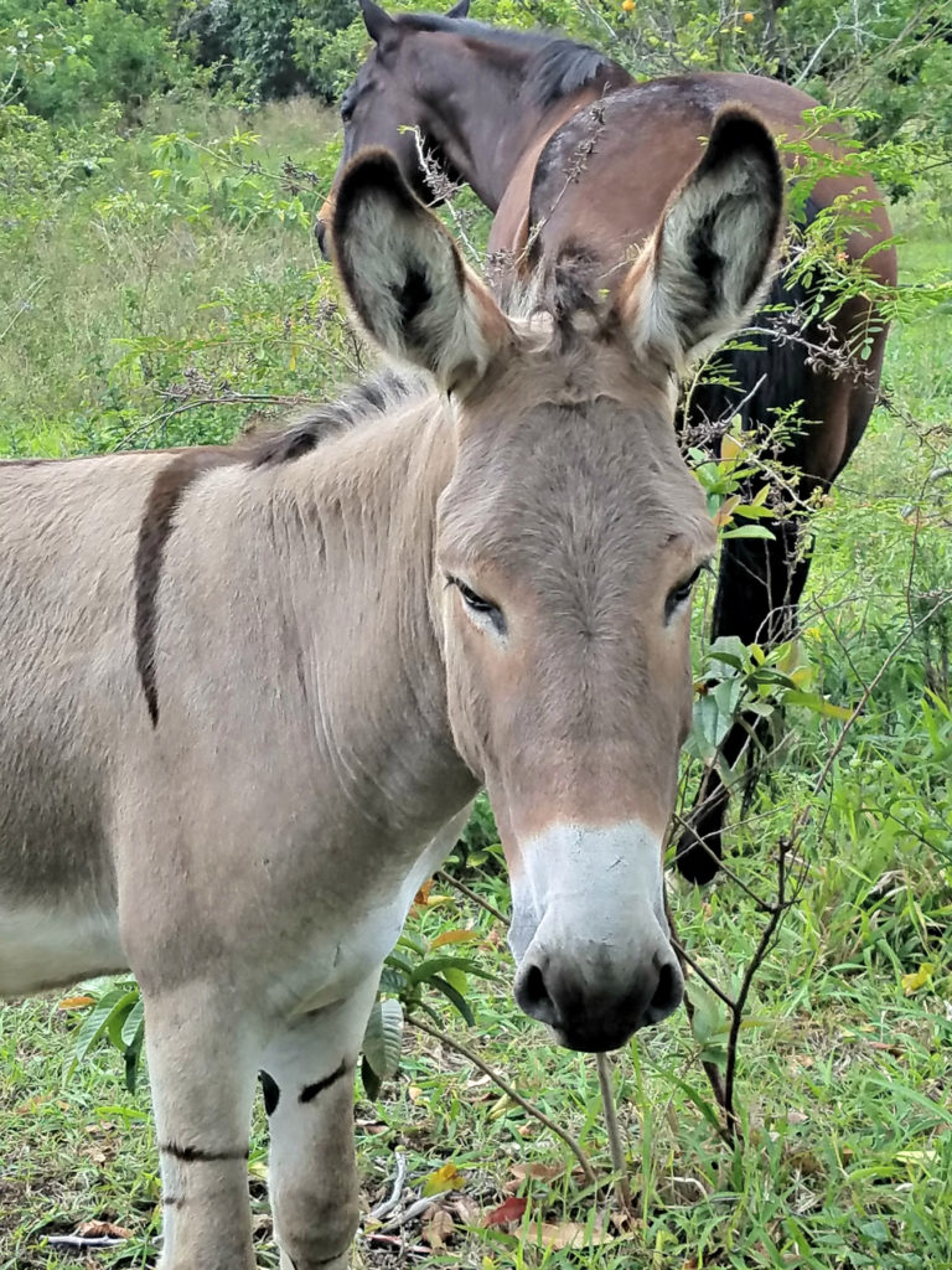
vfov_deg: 67.3
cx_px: 476
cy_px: 635
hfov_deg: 53.1
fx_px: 953
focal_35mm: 26
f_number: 1.7
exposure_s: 1/972
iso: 50
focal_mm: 4.2
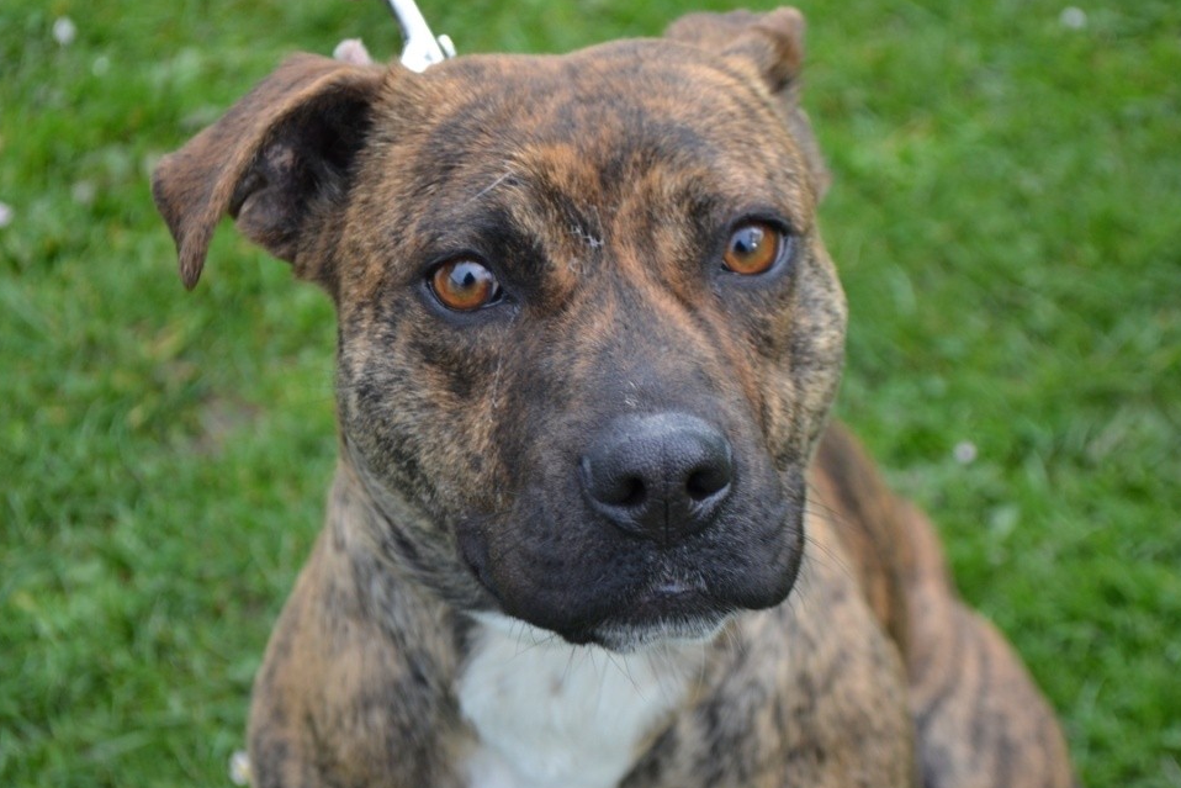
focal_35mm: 77
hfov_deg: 26.3
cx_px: 563
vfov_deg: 17.7
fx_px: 2526
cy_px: 416
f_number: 5.6
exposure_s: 1/100
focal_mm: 48
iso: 400
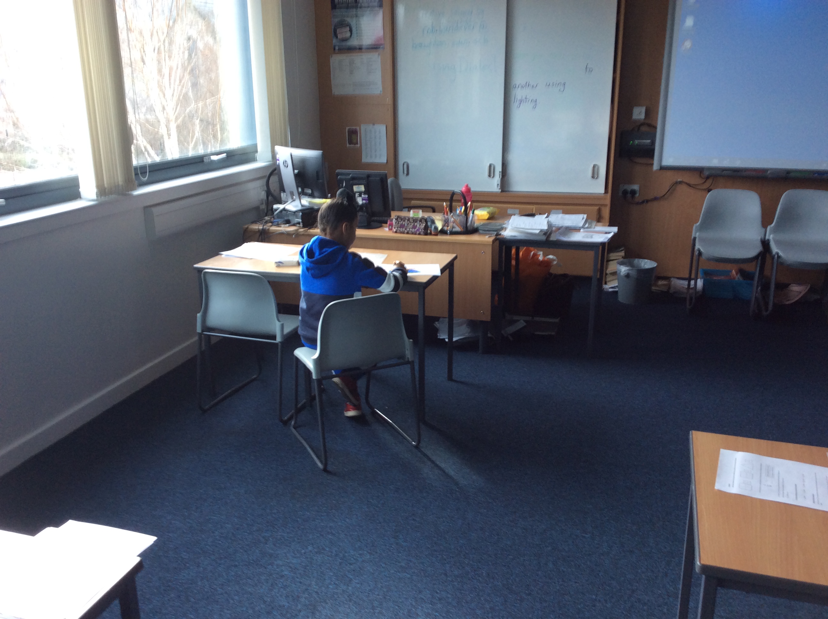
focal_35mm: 32
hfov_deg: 56.9
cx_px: 414
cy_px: 310
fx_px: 764
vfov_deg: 44.1
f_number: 2.4
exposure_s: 1/25
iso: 32
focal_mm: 3.3
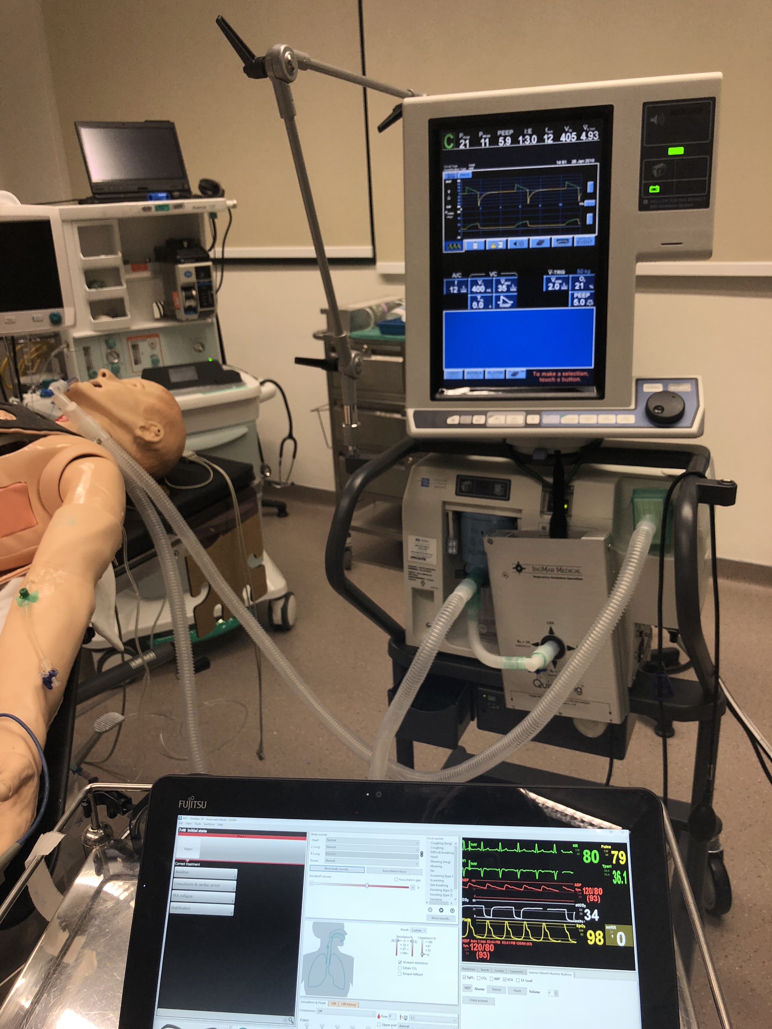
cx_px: 386
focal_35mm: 28
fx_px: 833
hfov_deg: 49.7
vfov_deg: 63.4
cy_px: 514
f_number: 1.8
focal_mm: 3.99
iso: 25
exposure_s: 1/50
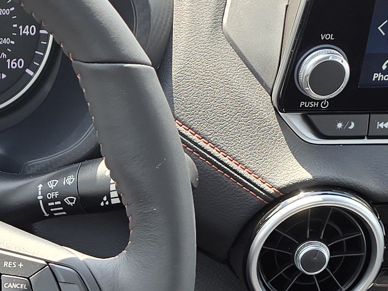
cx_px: -137
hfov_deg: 15.0
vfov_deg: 11.0
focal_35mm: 125
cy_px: 546
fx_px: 1401
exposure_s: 1/180
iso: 25
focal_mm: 6.3
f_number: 1.7
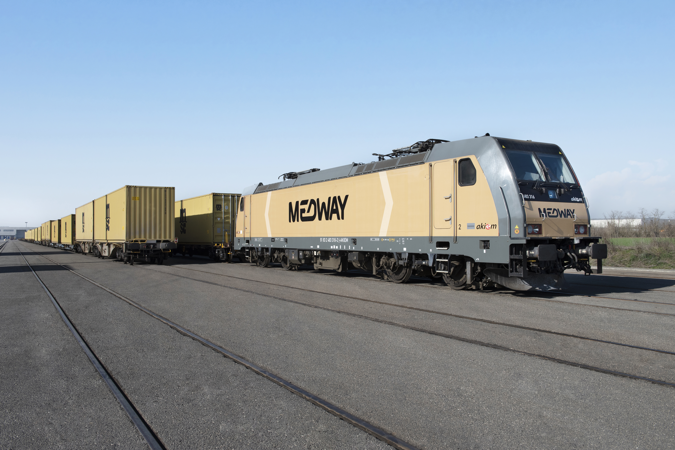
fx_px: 581
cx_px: 338
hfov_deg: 60.3
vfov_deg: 42.4
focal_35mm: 31
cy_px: 225
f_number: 7.1
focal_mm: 31
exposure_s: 1/1600
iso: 400
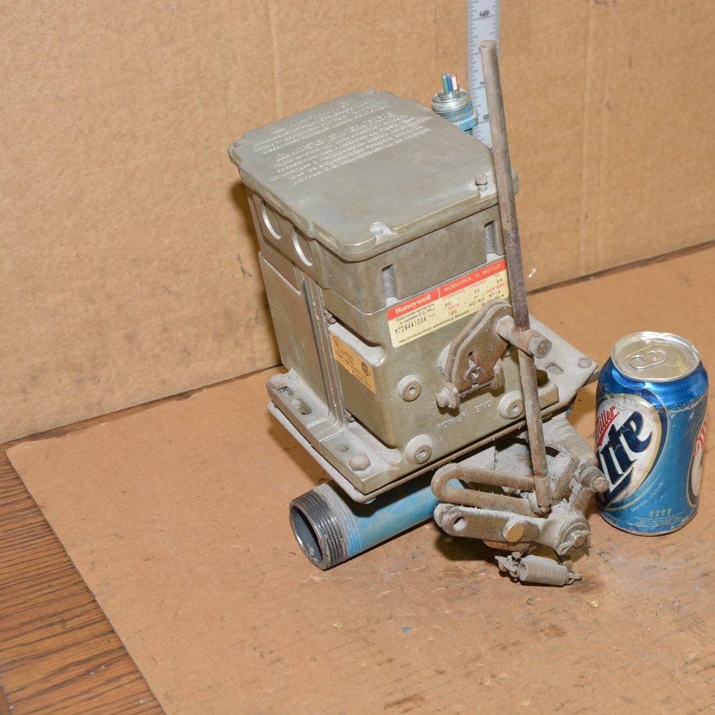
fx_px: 1706
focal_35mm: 73
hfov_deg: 23.6
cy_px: 358
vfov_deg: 23.7
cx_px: 445
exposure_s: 1/60
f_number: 7.1
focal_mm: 38
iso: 800
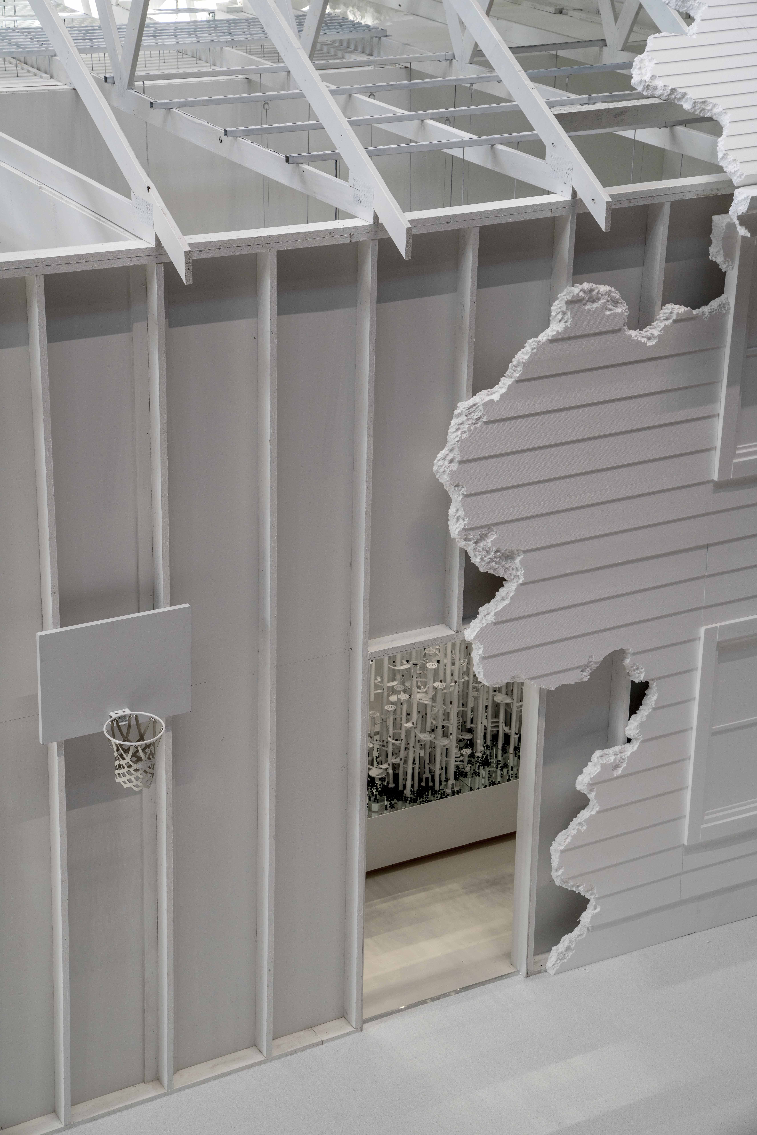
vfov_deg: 28.8
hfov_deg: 19.5
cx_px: 378
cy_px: 568
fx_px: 2207
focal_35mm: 70
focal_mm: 70
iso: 200
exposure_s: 1/80
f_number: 8
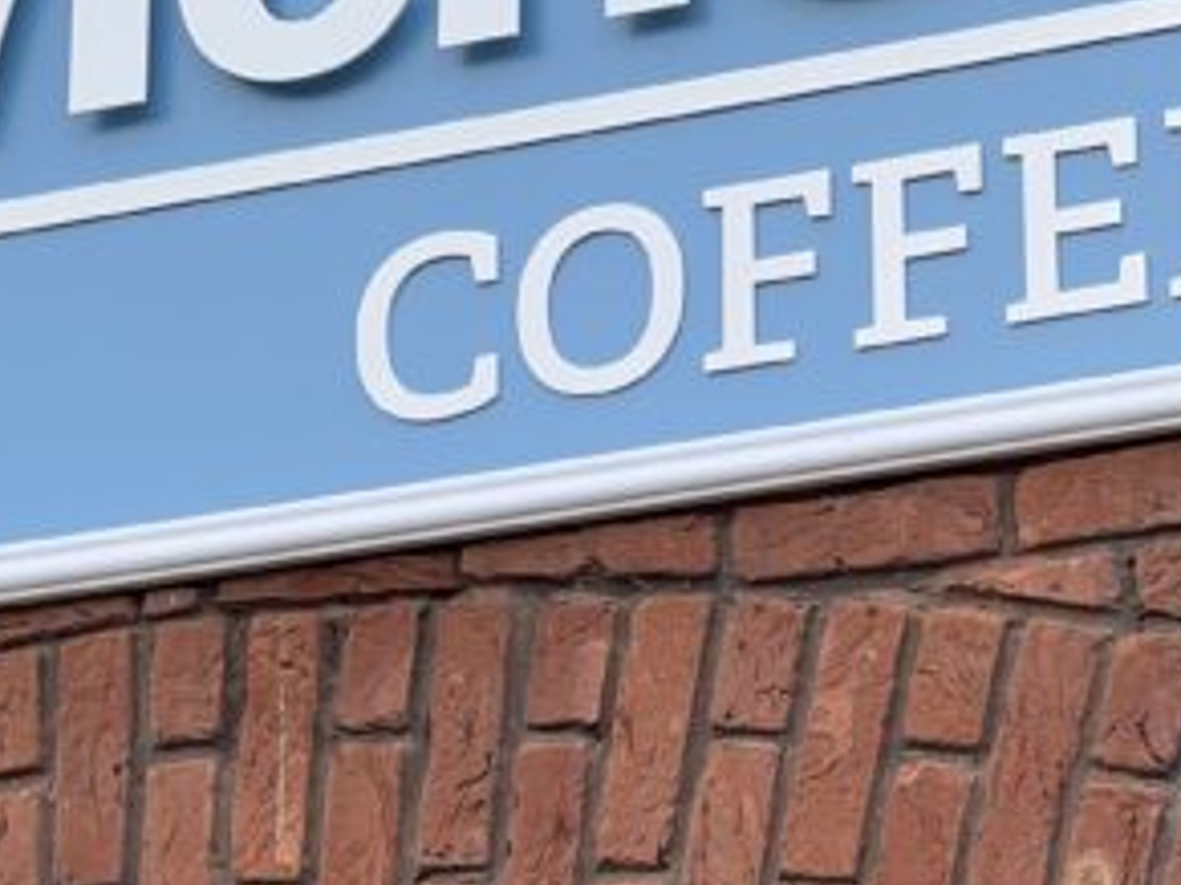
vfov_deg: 7.3
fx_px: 6923
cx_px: 333
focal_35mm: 203
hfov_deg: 9.7
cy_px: 126
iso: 32
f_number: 2.8
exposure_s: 1/232
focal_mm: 9
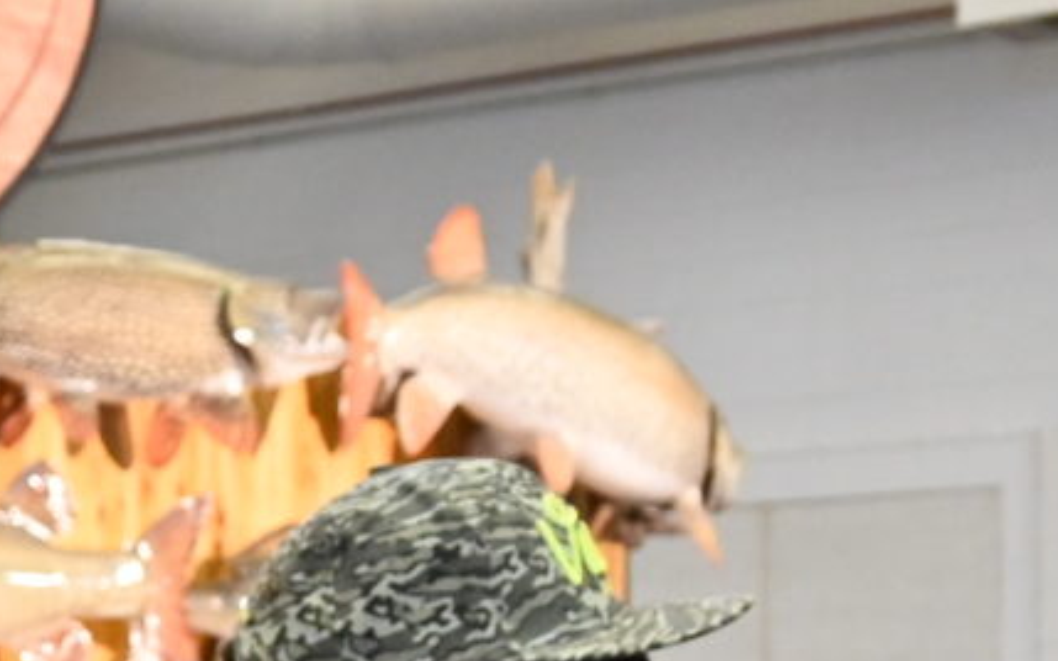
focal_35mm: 146
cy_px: 1156
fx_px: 4209
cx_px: -451
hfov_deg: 13.6
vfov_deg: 8.6
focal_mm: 16
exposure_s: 1/125
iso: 1250
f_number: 3.5
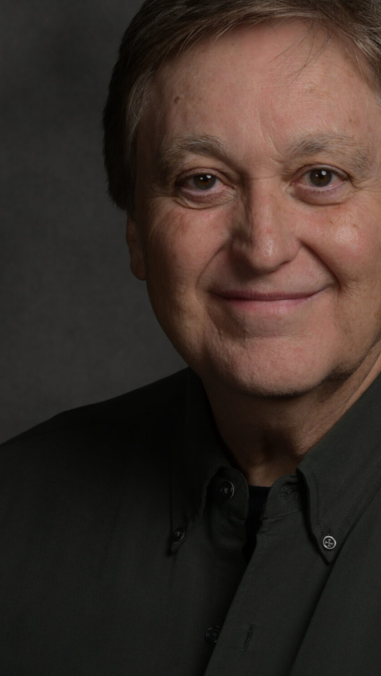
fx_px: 3375
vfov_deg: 11.5
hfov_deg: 6.5
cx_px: 257
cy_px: 311
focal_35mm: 188
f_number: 13
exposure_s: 1/100
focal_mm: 70
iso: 100
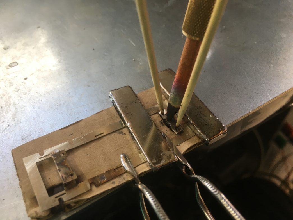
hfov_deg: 61.7
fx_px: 245
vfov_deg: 48.2
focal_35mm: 29
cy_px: 110
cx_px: 146
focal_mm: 4.15
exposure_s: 1/33
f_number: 2.2
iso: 32
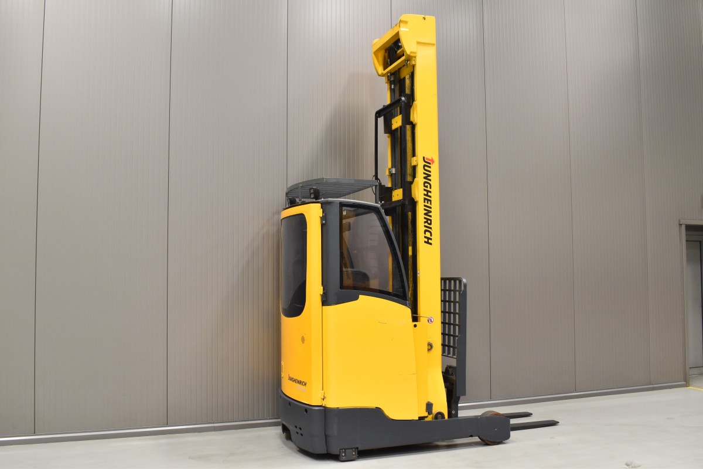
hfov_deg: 57.2
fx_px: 644
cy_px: 234
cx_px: 352
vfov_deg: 40.0
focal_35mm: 33
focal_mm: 22
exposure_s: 1/15
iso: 1250
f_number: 7.1
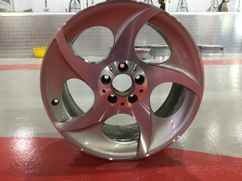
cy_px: 90
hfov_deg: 58.4
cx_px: 121
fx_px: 217
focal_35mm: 31
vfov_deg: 45.4
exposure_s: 1/33
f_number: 2.4
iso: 125
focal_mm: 3.3
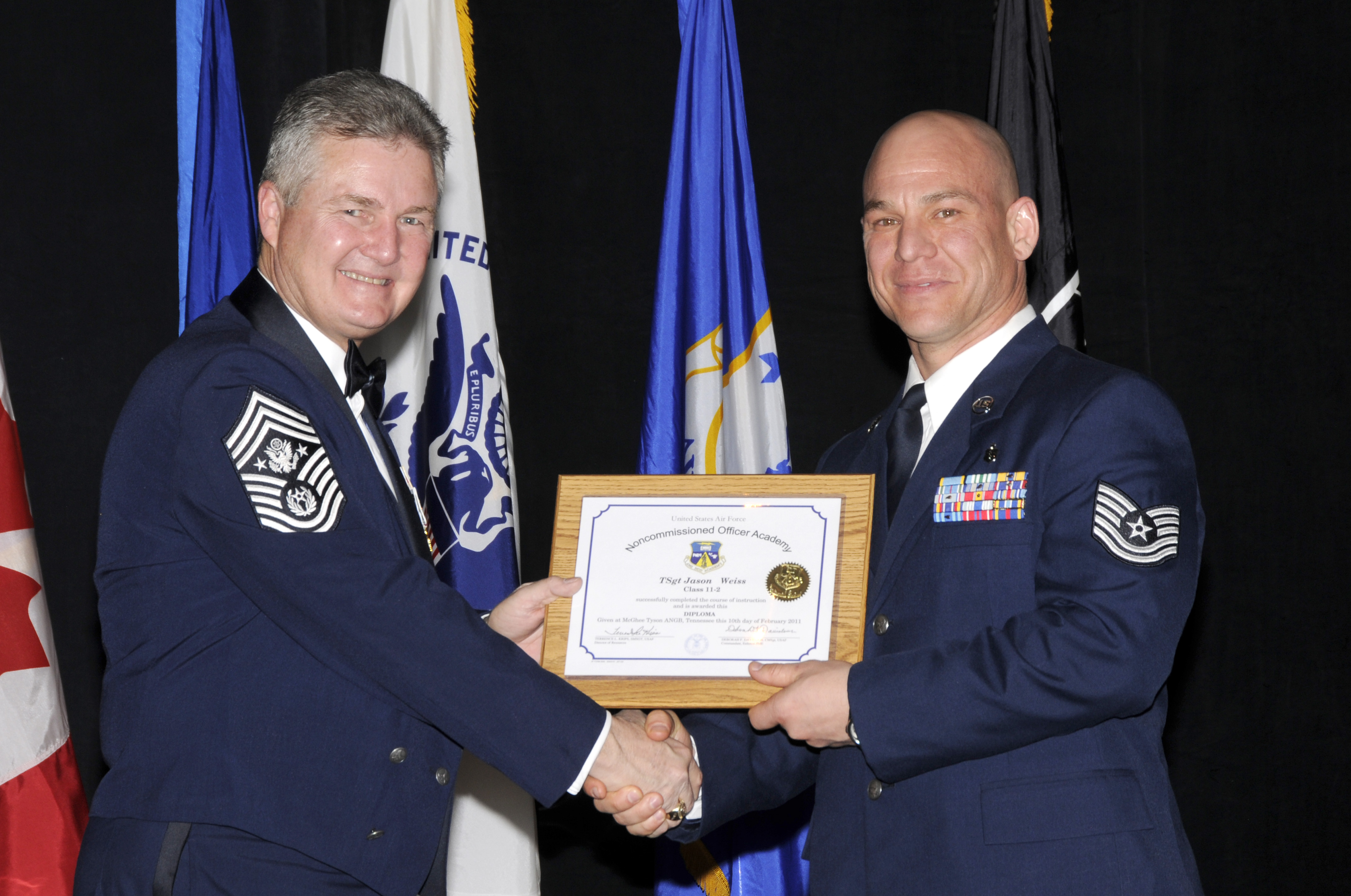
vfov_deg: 9.6
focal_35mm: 142
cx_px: 676
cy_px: 448
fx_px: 5339
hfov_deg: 14.4
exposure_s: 1/60
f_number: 11
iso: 200
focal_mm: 95
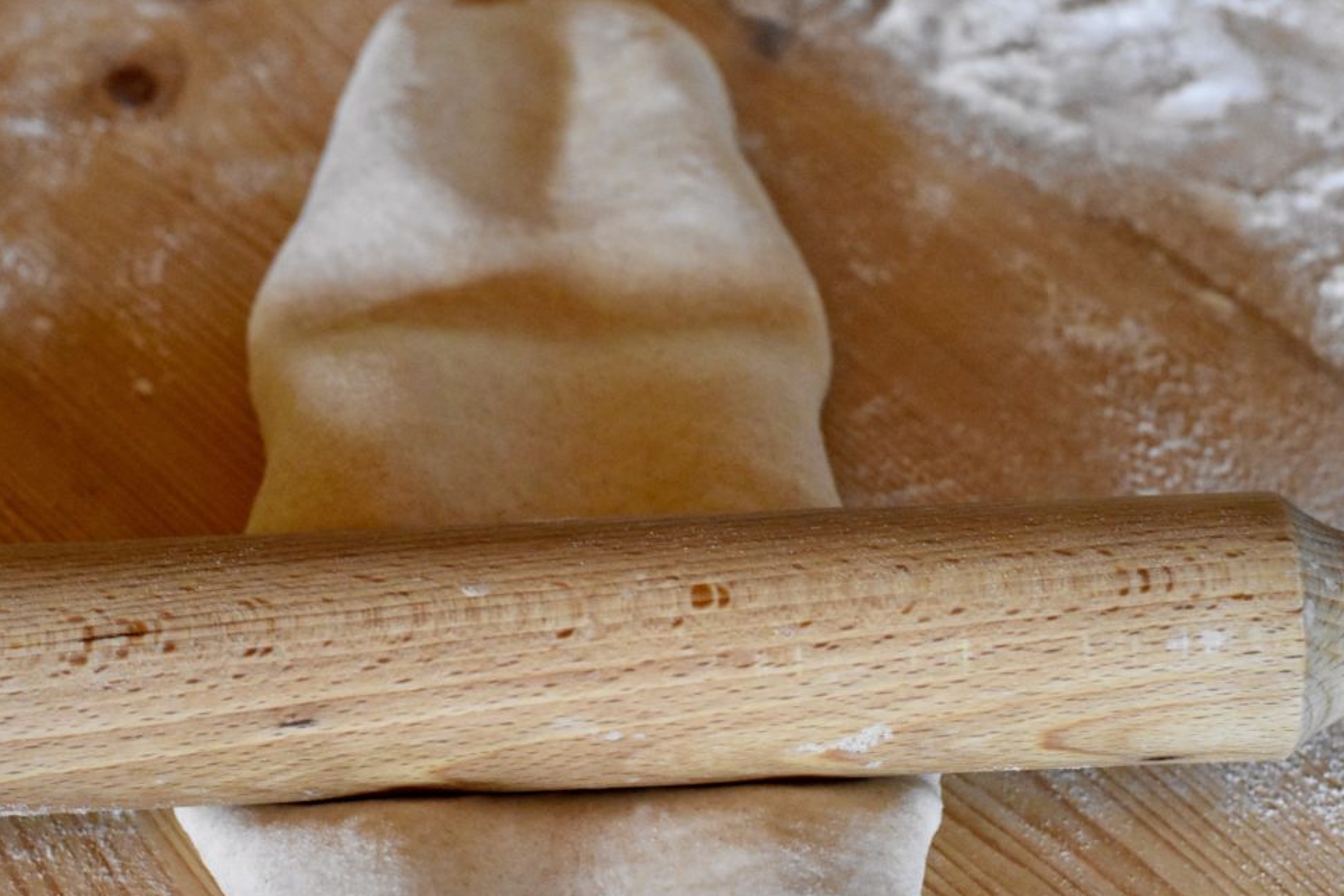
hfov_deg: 26.0
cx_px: 651
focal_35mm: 78
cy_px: 434
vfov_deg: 17.5
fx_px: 2911
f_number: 5
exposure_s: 1/100
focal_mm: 50
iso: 10000
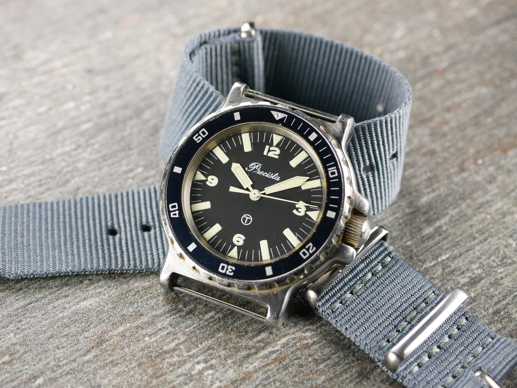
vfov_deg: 24.0
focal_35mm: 61
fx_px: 911
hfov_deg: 31.7
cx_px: 261
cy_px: 194
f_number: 4.5
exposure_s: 1/100
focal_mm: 30
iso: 800
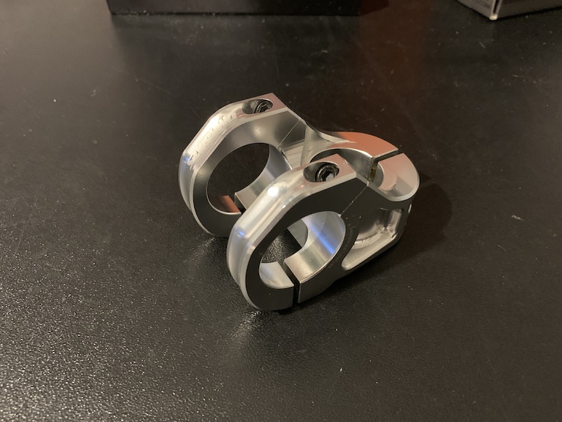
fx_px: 438
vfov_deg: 51.4
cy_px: 215
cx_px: 288
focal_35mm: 27
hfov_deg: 65.3
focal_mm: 4.25
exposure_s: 1/20
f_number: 1.8
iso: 640
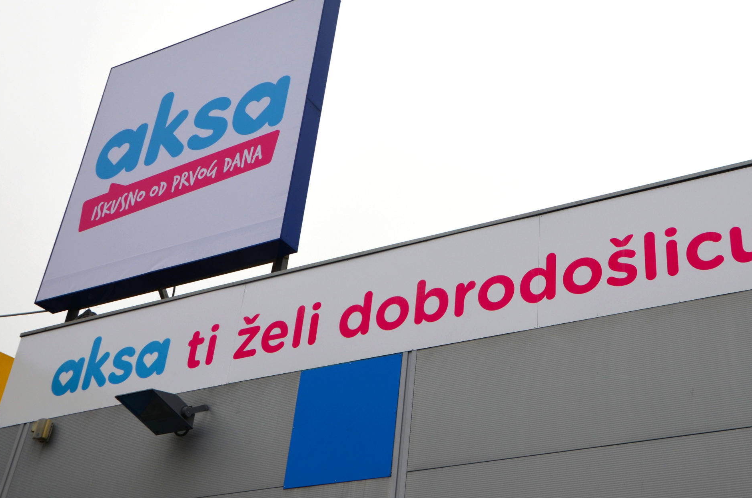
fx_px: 1021
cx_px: 468
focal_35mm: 49
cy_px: 192
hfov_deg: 40.2
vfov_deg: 27.3
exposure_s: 1/250
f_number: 8
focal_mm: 24
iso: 100
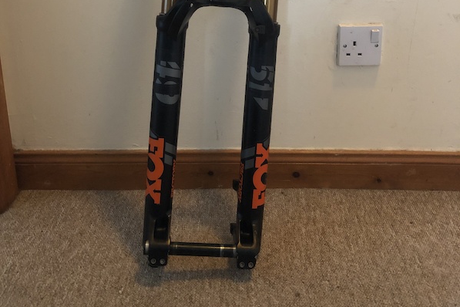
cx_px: 230
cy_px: 15
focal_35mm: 39
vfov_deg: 32.1
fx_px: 498
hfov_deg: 49.6
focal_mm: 4
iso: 100
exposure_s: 1/5
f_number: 1.8
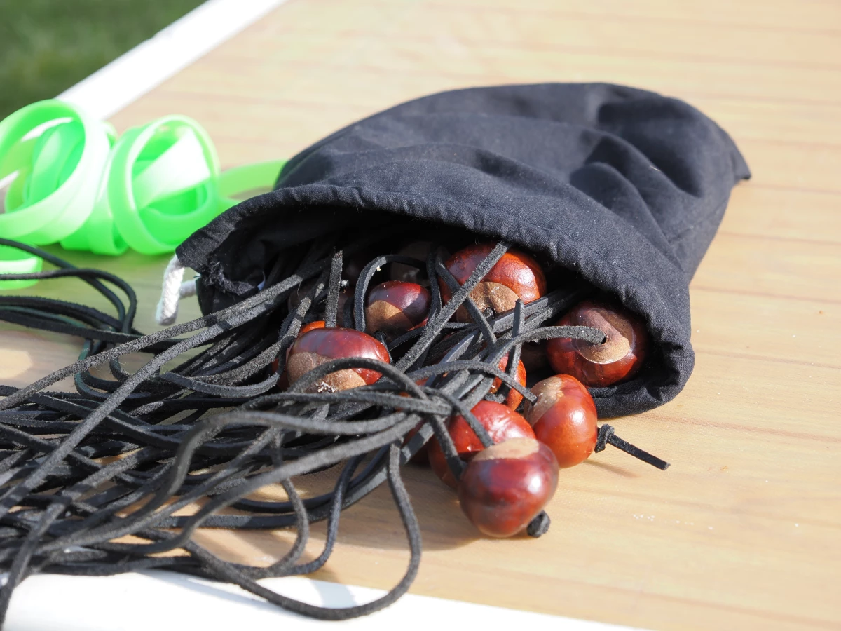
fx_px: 2187
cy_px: 316
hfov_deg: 21.8
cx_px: 420
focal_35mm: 90
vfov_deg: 16.4
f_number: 4
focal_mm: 45
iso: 320
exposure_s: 1/640
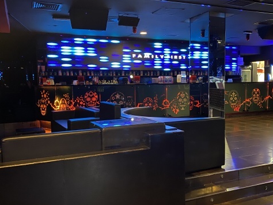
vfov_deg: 41.8
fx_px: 268
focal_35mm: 34
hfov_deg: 53.9
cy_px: 98
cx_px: 141
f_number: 1.8
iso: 500
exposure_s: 1/8
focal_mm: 4.25
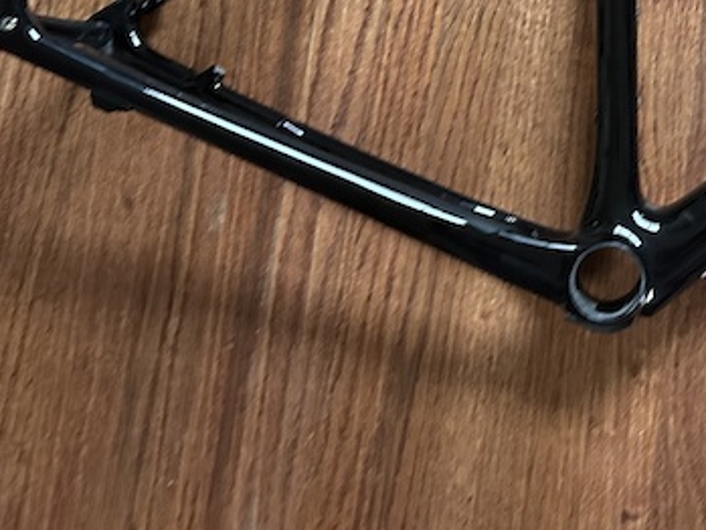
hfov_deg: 32.4
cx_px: 690
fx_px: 1122
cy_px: -22
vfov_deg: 25.1
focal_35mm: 55
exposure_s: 1/48
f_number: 1.78
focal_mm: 6.86
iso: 1000
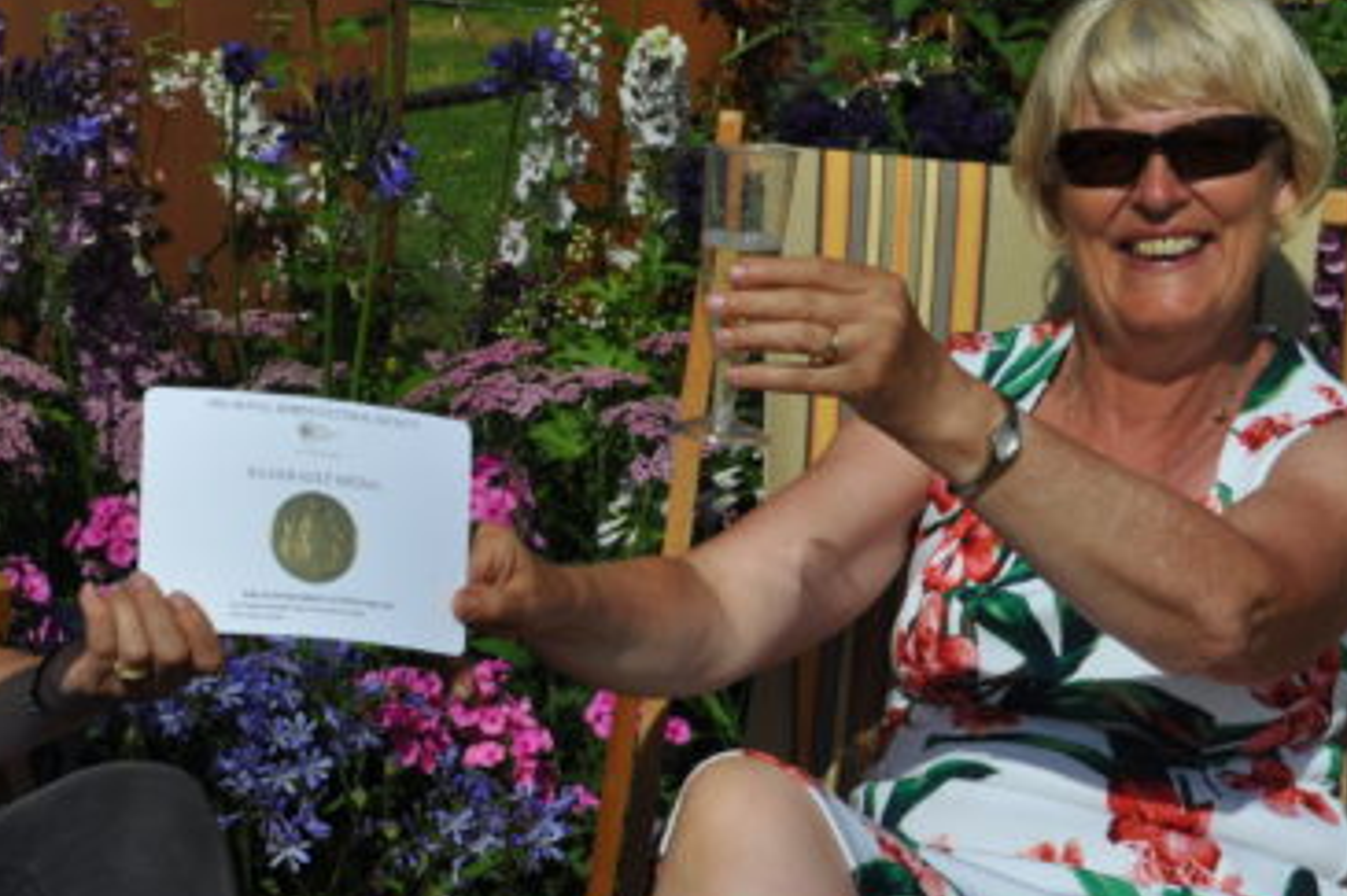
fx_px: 3067
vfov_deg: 16.5
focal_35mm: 82
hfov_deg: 24.1
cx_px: 159
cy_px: 682
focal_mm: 26
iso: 200
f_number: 11
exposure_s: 1/500
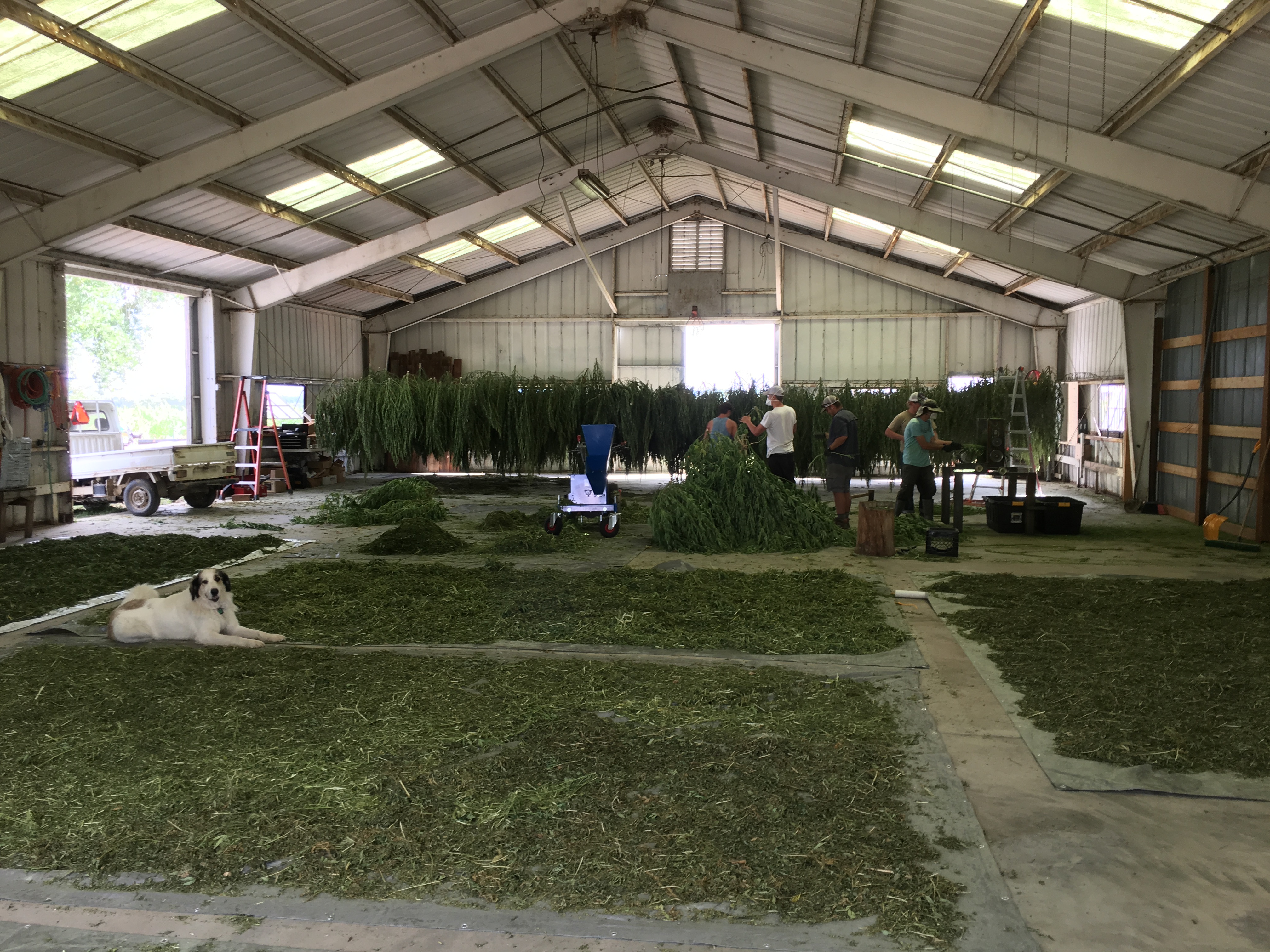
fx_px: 1064
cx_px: 635
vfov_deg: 48.2
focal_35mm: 29
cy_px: 476
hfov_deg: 61.7
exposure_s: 1/40
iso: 25
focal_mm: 4.15
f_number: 2.2
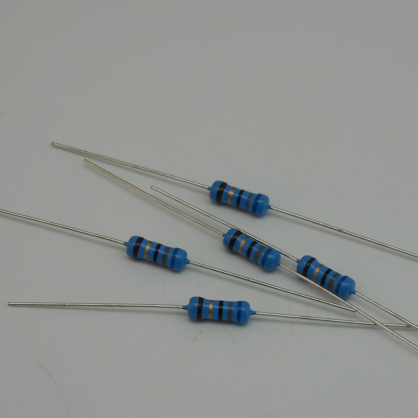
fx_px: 2801
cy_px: 238
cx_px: 218
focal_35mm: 205
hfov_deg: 8.5
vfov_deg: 8.5
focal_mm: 20.9
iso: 100
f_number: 5.9
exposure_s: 1/60
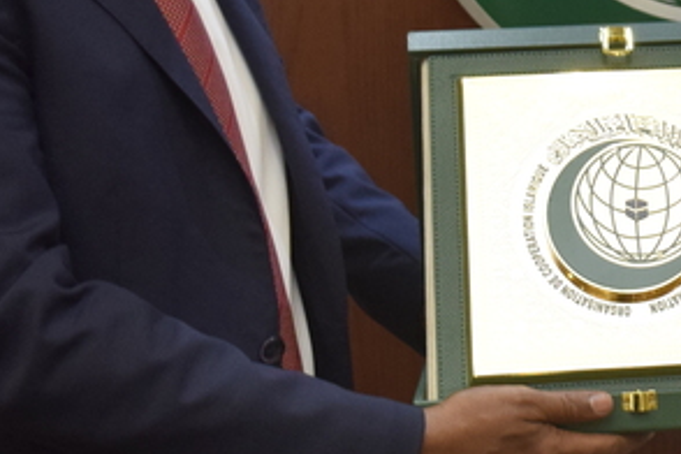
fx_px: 2175
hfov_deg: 17.3
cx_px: 726
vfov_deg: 11.9
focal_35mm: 115
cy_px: 74
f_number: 4
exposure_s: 1/60
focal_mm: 22
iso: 800
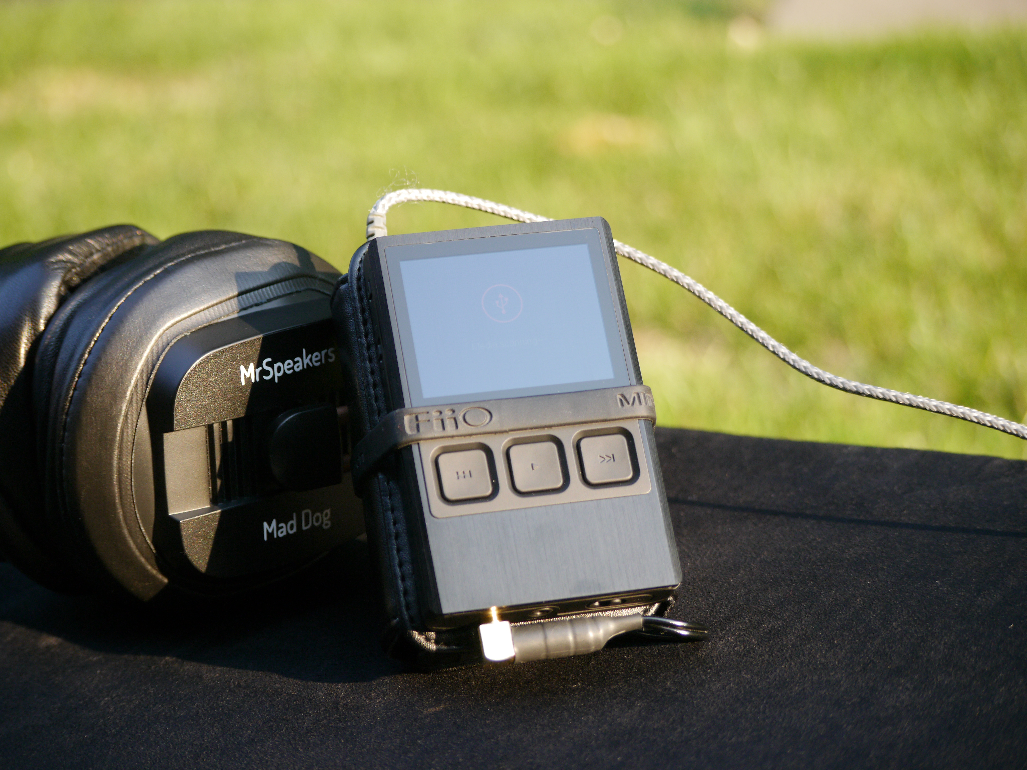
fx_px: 2670
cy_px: 385
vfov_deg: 16.4
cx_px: 514
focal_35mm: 90
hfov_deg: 21.8
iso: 200
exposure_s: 1/125
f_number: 4
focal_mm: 45
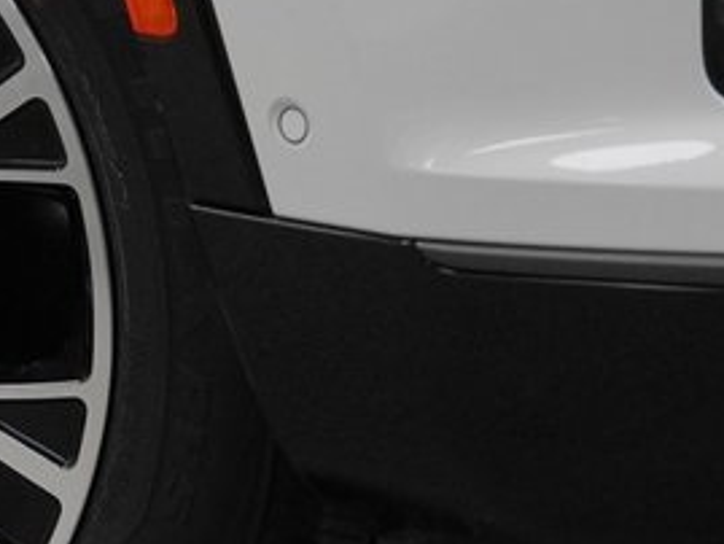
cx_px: -366
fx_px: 8617
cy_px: 152
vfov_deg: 3.6
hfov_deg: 4.8
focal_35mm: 412
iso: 1600
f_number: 6.3
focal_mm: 75
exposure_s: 1/160
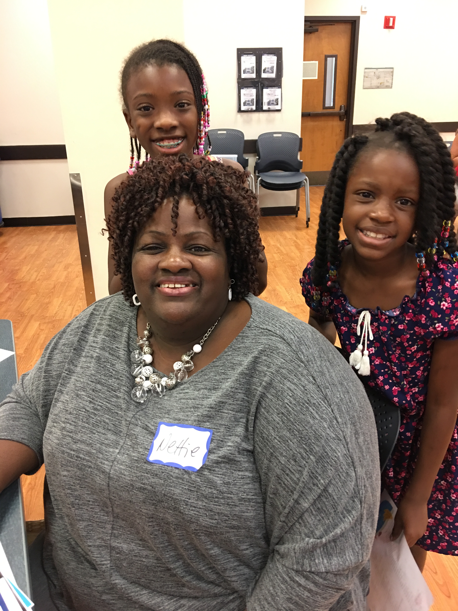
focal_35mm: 29
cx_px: 229
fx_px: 512
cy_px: 306
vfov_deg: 61.7
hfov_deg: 48.2
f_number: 2.2
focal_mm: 4.15
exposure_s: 1/10
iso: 80
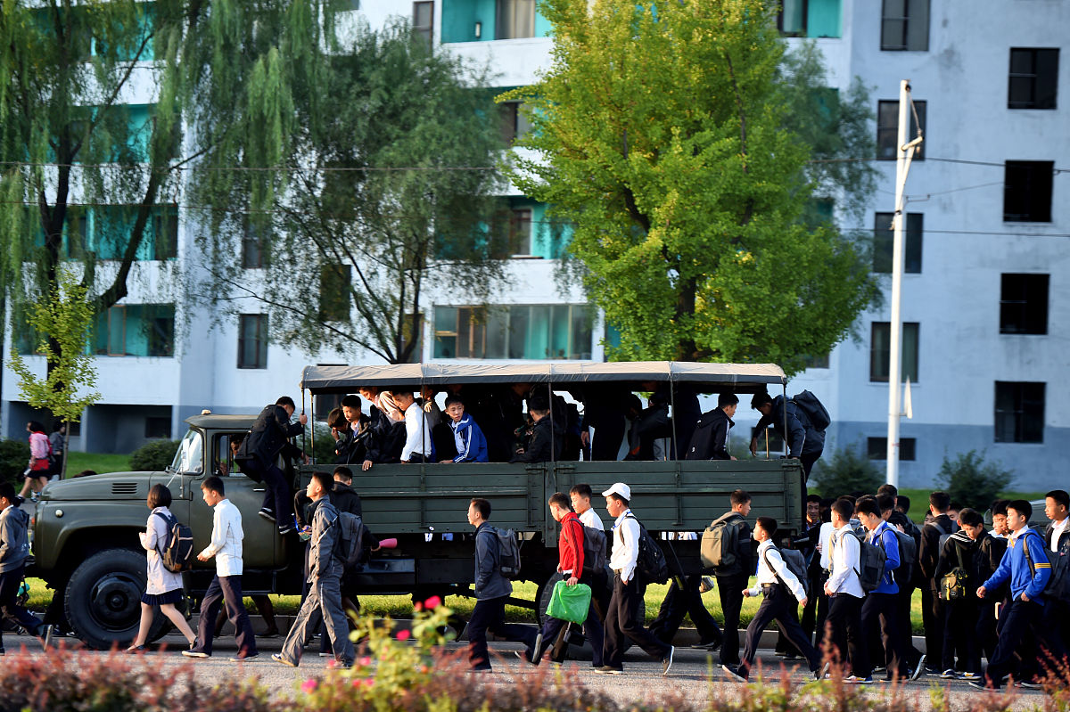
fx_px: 3862
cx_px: 535
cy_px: 356
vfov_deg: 10.5
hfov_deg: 15.8
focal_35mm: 130
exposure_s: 1/500
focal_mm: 130
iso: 400
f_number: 4
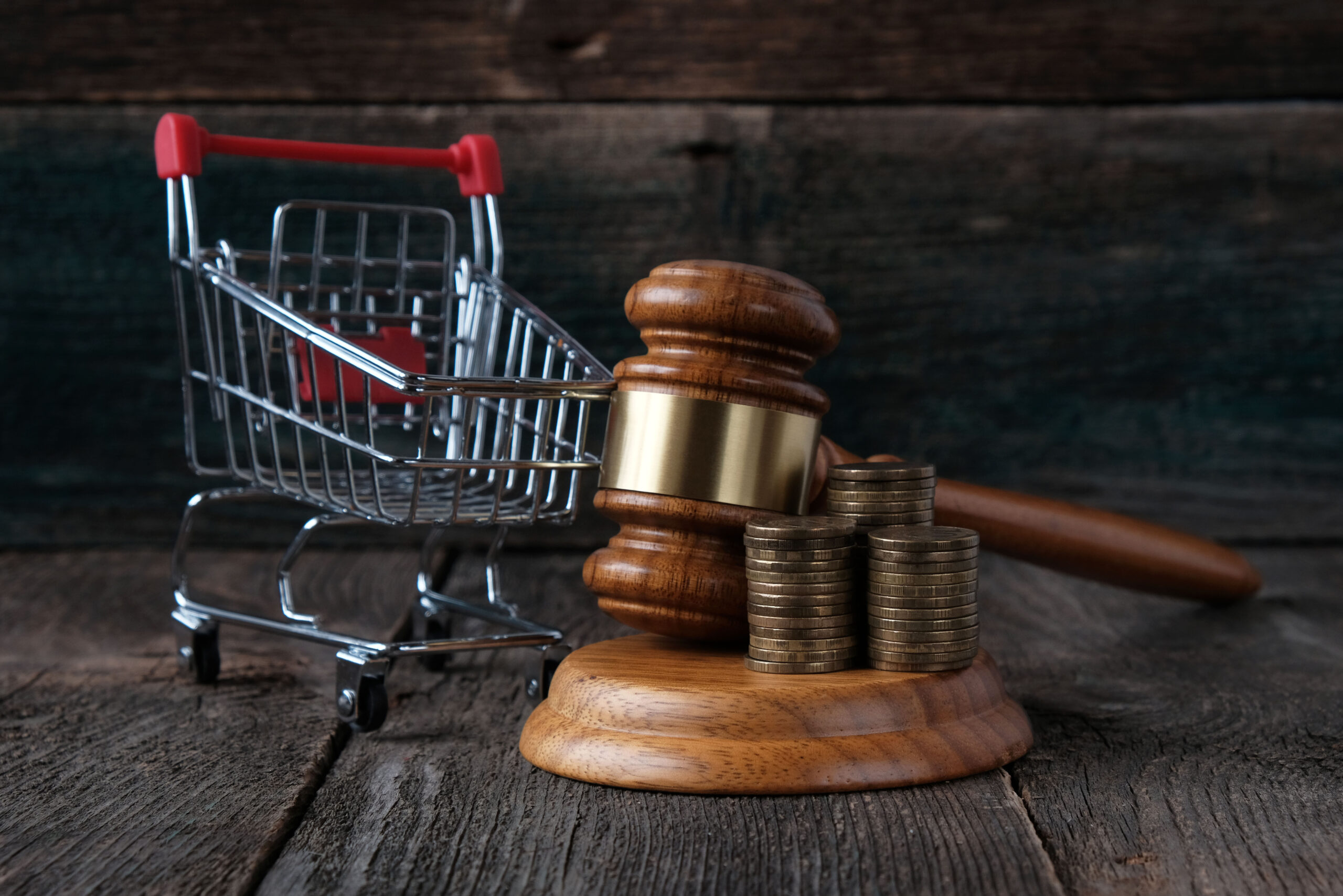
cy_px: 448
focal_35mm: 83
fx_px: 3096
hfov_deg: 24.5
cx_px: 672
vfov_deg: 16.5
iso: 400
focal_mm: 55
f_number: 8
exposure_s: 1/15
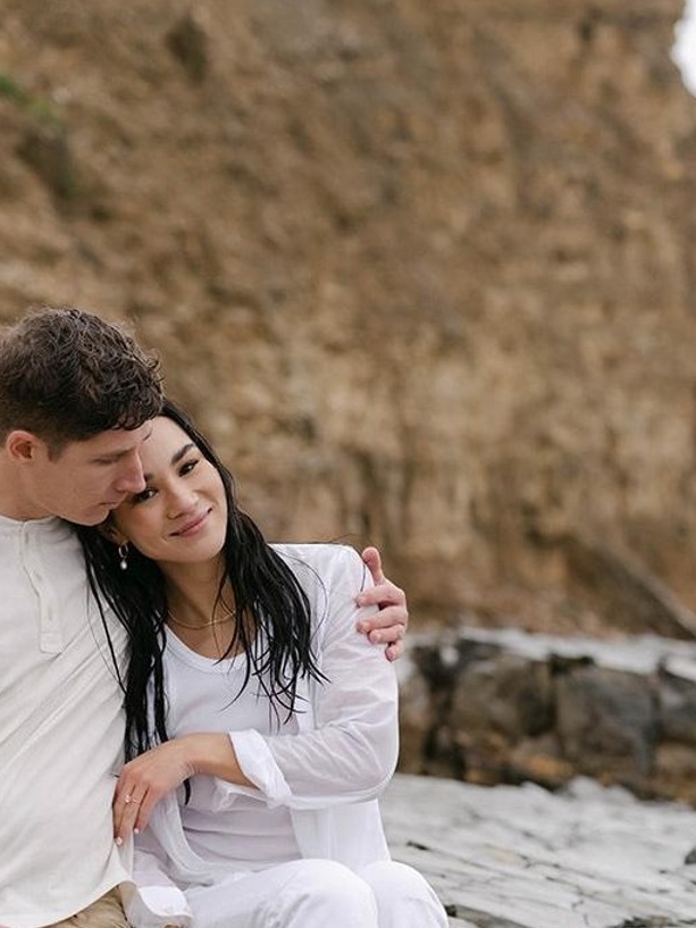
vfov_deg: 13.3
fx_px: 3967
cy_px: 771
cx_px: 177
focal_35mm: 148
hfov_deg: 10.0
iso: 800
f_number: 2.8
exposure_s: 1/320
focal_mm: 80
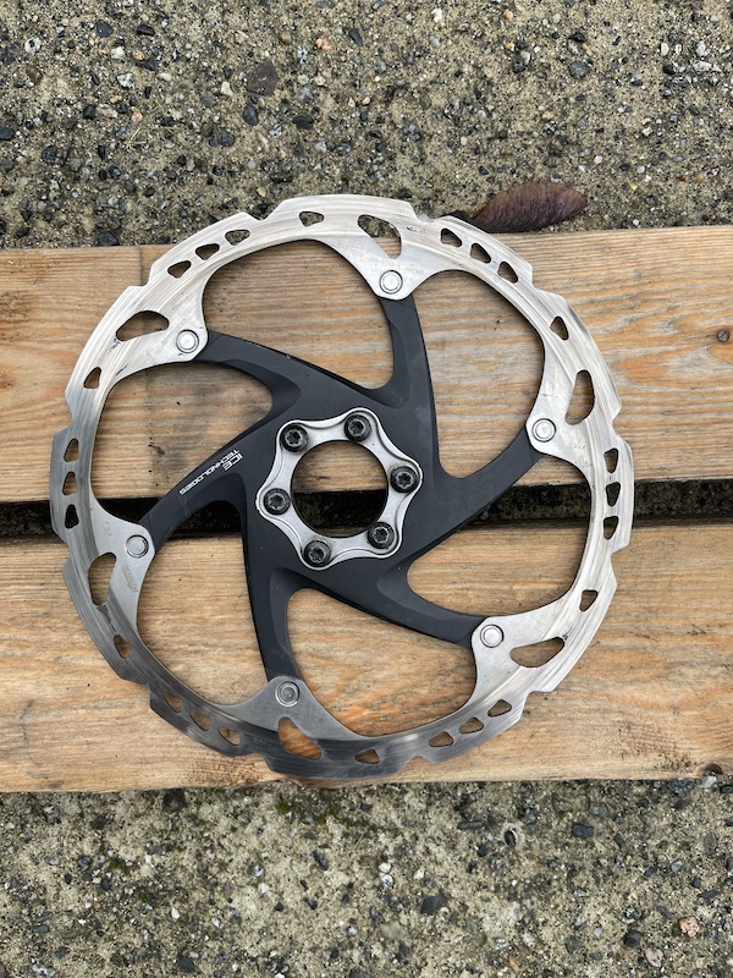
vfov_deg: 69.4
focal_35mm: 25
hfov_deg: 54.9
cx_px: 366
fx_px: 706
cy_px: 489
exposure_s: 1/170
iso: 32
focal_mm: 5.1
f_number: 1.6
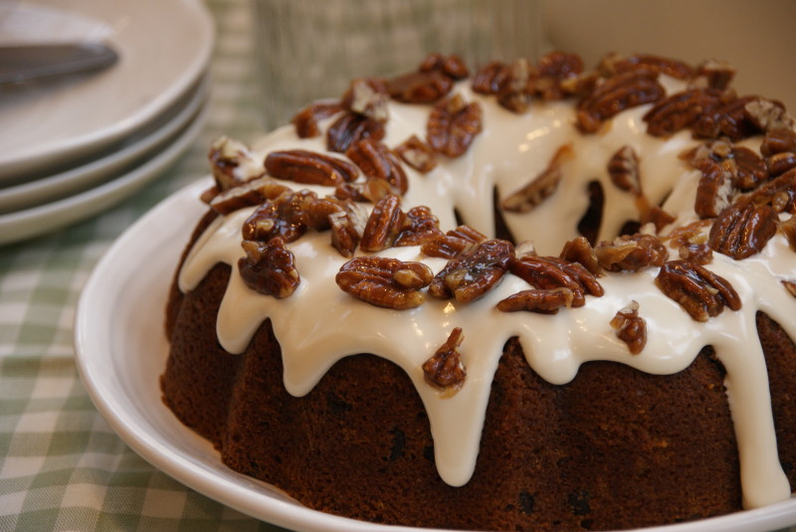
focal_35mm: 150
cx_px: 398
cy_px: 266
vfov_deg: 9.2
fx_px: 3320
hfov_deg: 13.7
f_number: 5.6
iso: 400
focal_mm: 100
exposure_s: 1/80
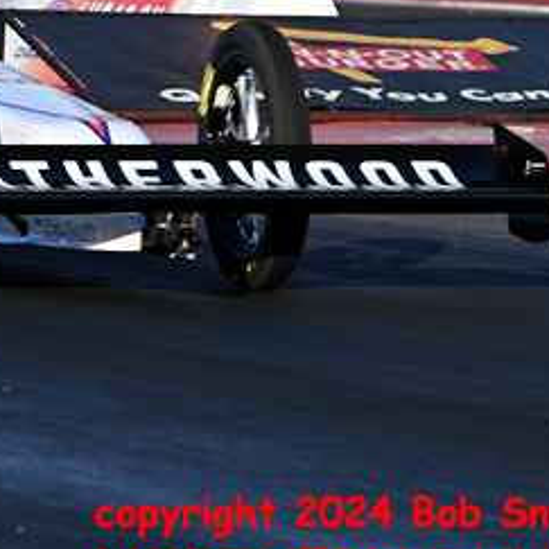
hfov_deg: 3.7
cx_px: -314
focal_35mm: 472
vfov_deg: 3.7
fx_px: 8469
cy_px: -6
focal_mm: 135
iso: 400
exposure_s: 1/1600
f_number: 5.6
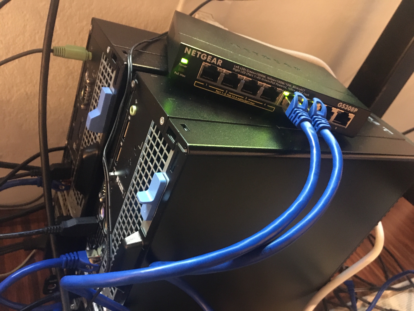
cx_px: 207
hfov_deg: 61.7
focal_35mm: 29
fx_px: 347
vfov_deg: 48.2
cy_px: 156
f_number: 2.2
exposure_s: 1/15
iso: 500
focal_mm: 4.15
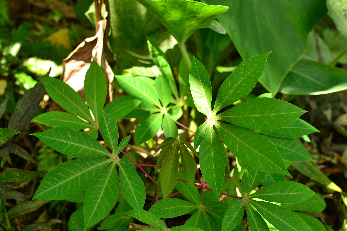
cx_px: 174
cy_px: 116
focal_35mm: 52
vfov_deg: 25.8
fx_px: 506
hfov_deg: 37.9
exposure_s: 1/100
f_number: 5.6
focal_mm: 35
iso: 100
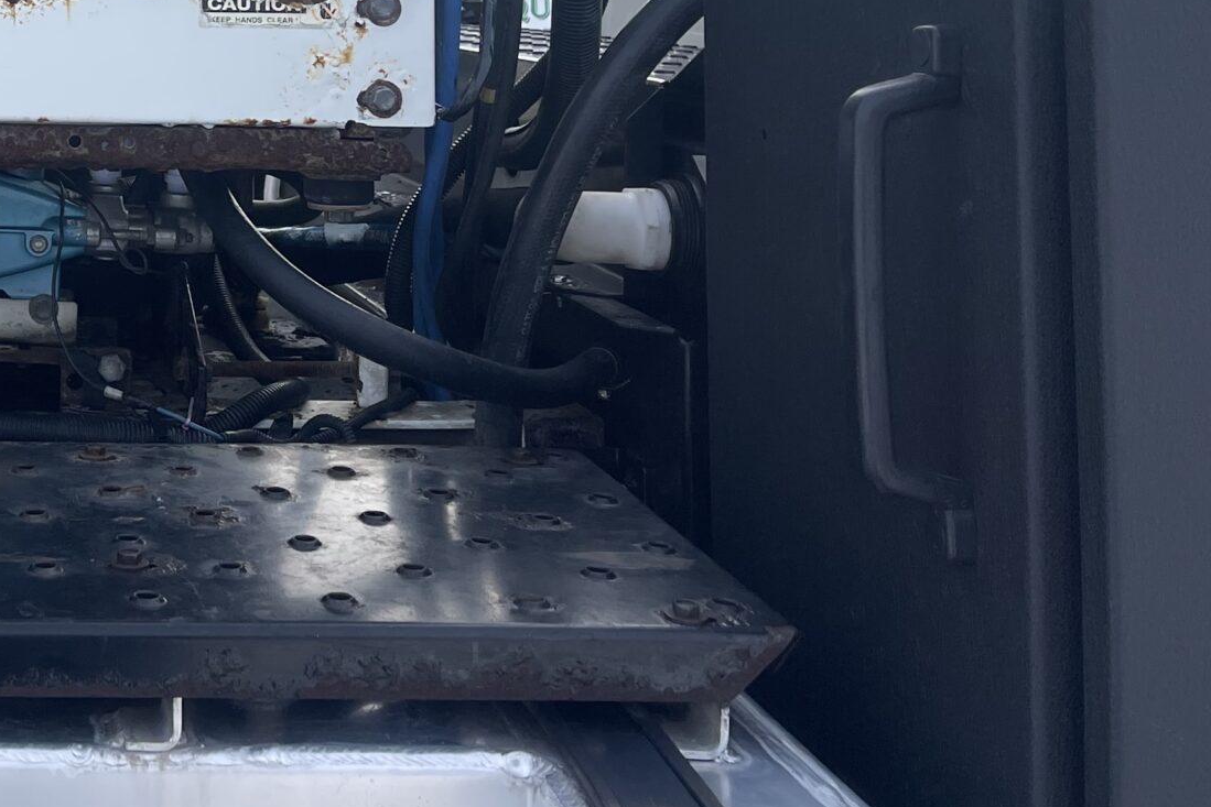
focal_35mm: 63
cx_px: -76
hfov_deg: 29.2
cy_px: -173
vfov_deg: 20.2
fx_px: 2119
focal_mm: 5.1
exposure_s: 1/1821
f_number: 1.6
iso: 32
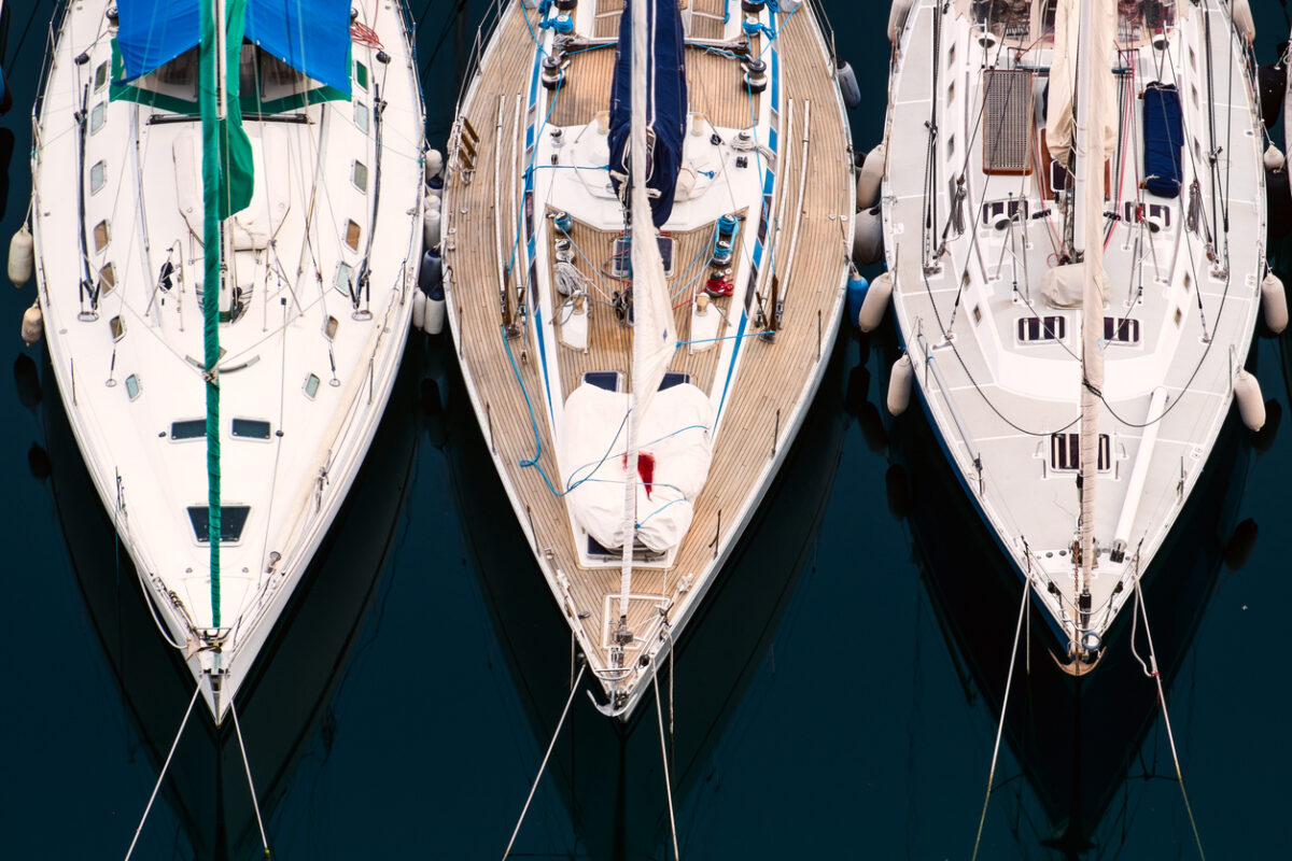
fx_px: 8397
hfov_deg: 8.8
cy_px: 430
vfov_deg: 5.9
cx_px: 646
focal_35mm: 234
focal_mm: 156.1
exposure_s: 1/1.67
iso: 200
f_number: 9
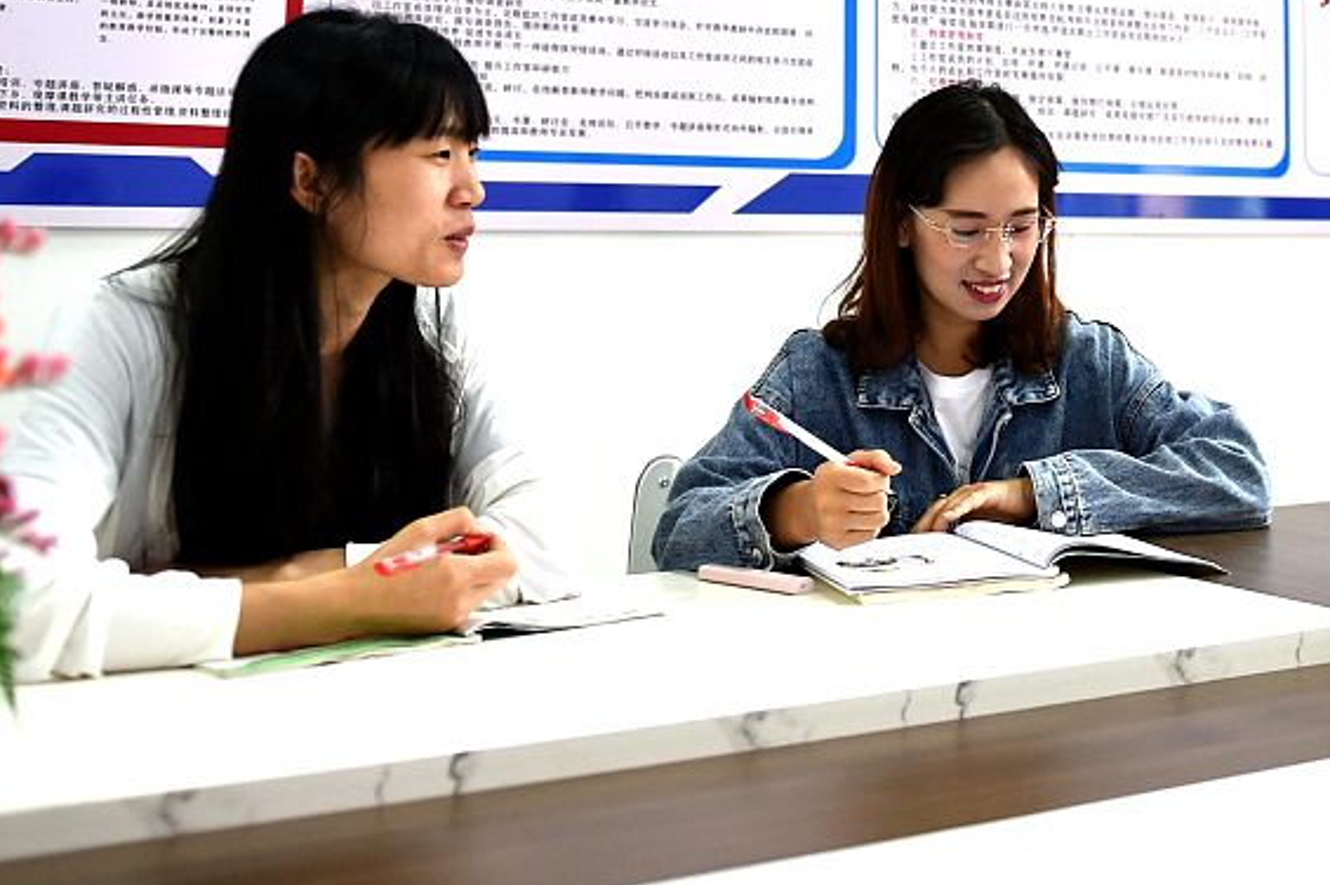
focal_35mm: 51
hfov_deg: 37.0
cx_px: 1128
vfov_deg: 25.7
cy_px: 98
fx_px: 1883
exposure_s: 1/400
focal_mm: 24
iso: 1250
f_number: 2.8
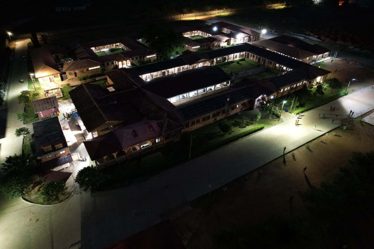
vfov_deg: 57.2
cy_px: 124
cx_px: 187
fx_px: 229
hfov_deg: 78.6
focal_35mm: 22
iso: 1620
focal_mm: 8.38
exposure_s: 1/4
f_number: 2.8
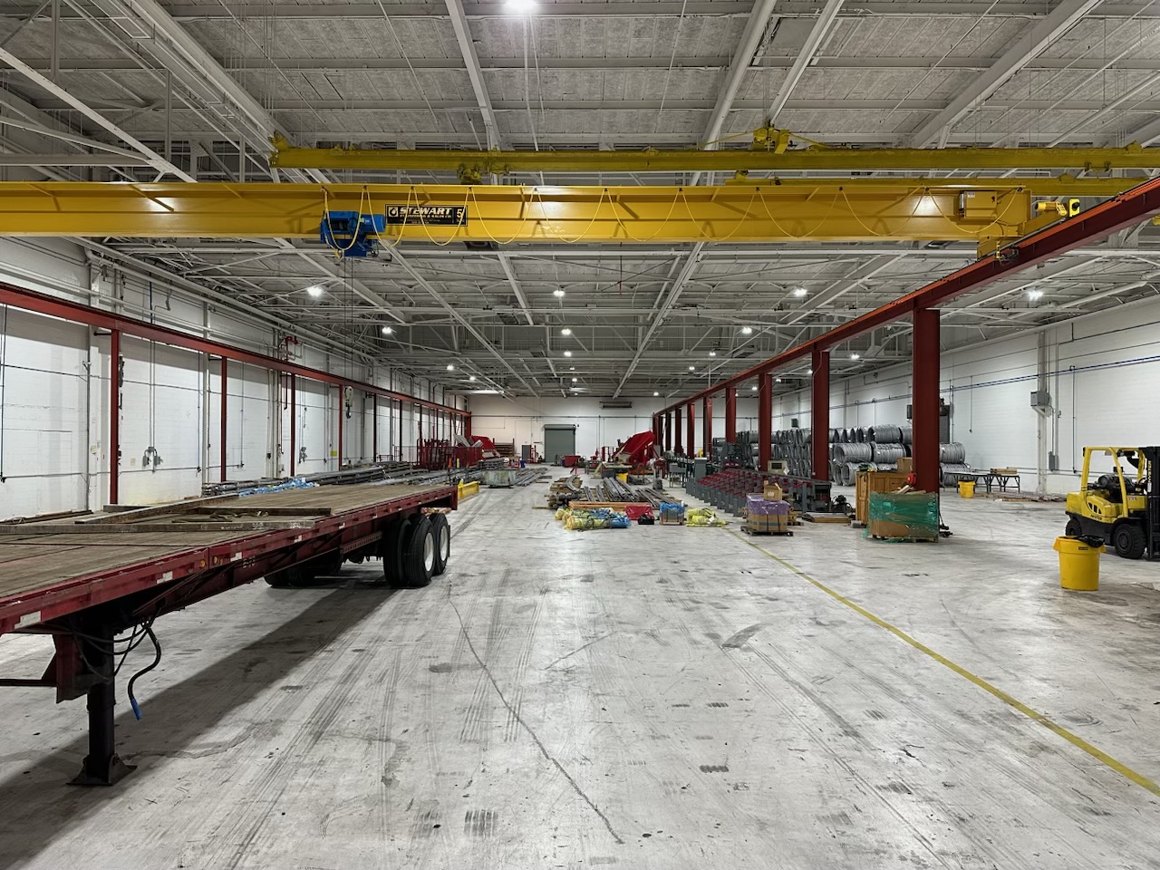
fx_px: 804
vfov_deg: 56.8
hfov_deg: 71.6
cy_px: 435
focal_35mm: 24
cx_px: 580
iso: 200
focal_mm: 6.86
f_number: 1.78
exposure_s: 1/120
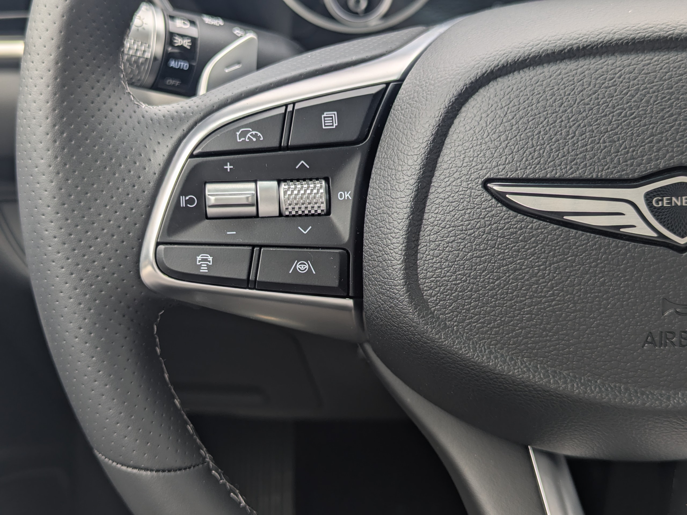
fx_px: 953
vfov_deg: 30.3
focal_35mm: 48
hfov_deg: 39.7
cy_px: 258
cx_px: 344
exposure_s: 1/455
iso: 41
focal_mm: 6.81
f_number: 1.85
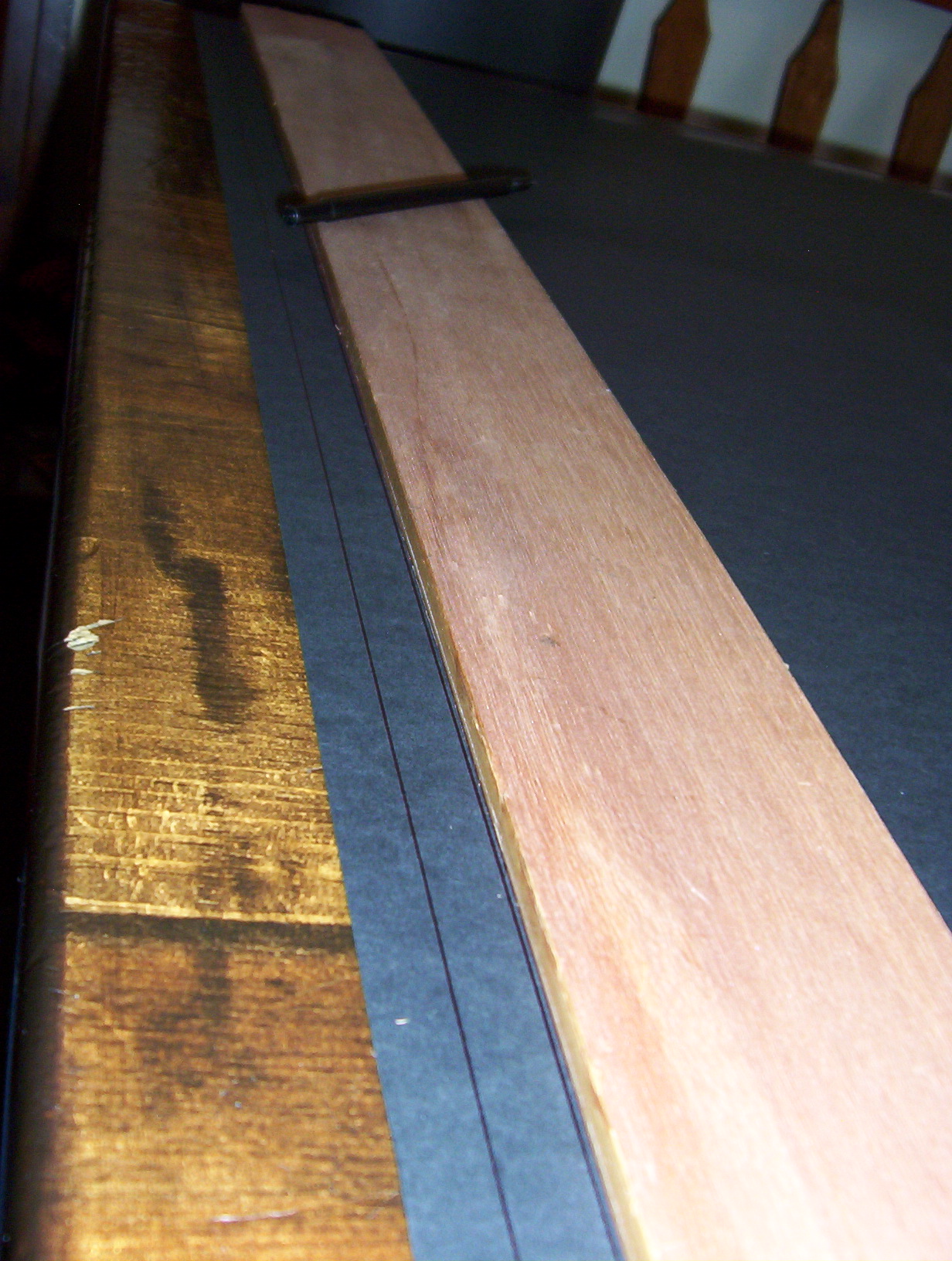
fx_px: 1315
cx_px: 476
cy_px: 630
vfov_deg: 51.2
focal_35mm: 36
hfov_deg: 39.8
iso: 140
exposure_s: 1/30
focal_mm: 5.54
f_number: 2.76
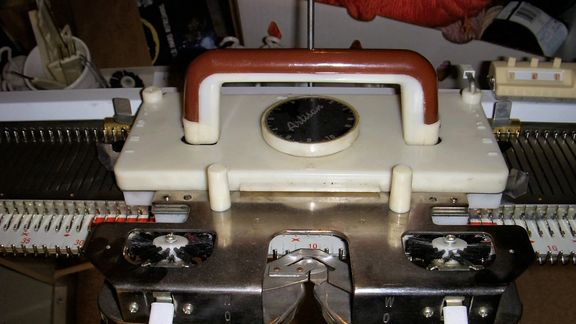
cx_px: 289
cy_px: 215
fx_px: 641
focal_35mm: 42
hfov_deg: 48.4
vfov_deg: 28.2
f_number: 3.3
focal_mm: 6.3
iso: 100
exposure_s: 1/30
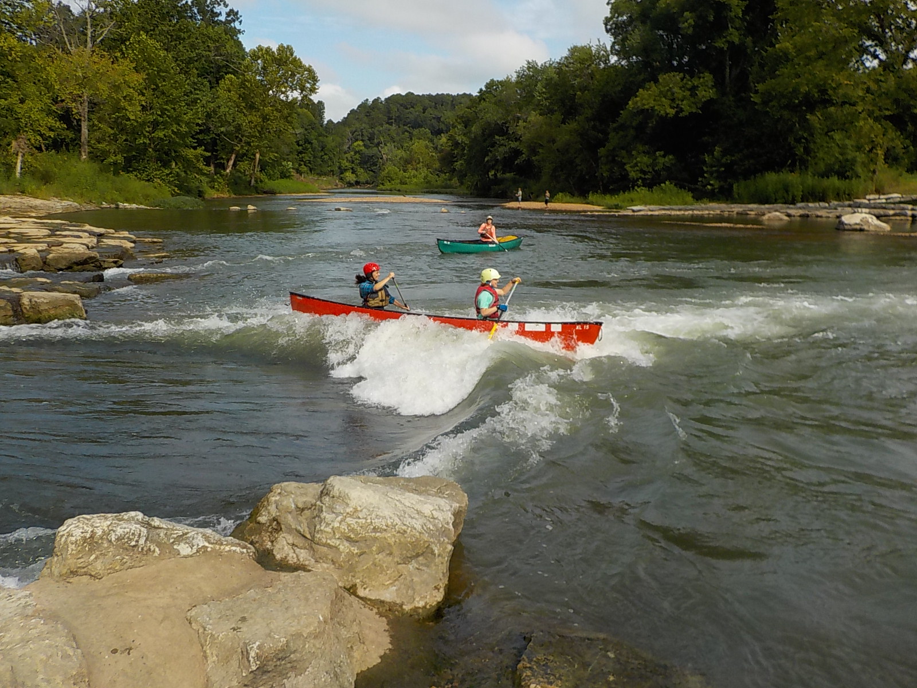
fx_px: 795
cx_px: 458
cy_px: 344
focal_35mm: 30
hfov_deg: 60.0
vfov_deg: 46.8
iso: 125
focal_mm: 4.1
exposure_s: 1/1000
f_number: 3.3
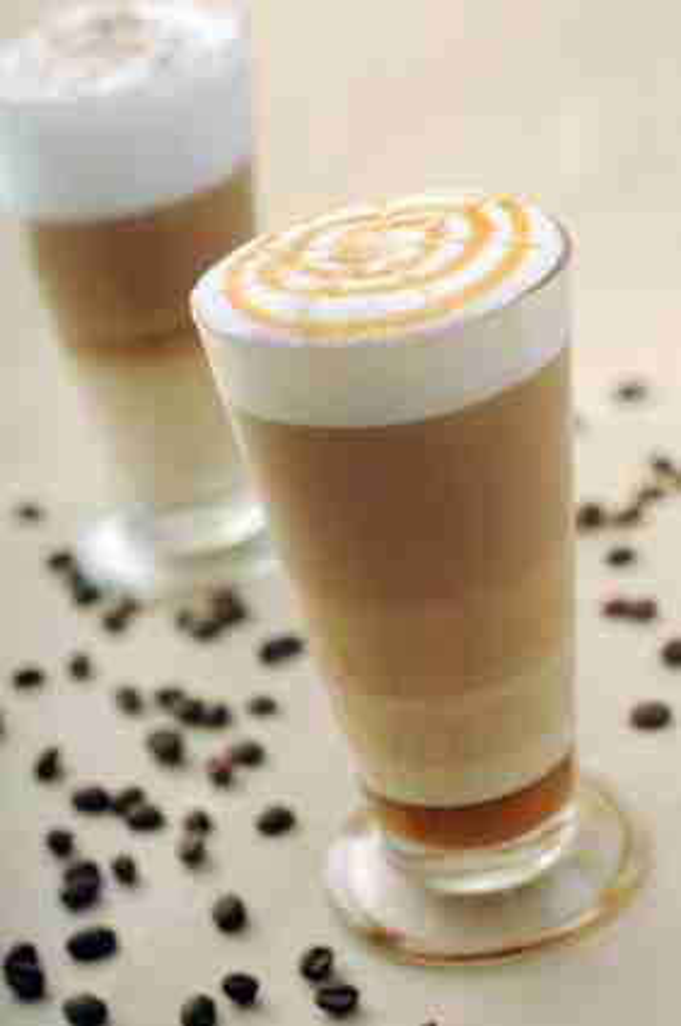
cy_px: 513
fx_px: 2135
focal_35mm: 75
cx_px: 340
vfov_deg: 27.0
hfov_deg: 18.1
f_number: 4.5
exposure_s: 1/250
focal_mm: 50
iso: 200
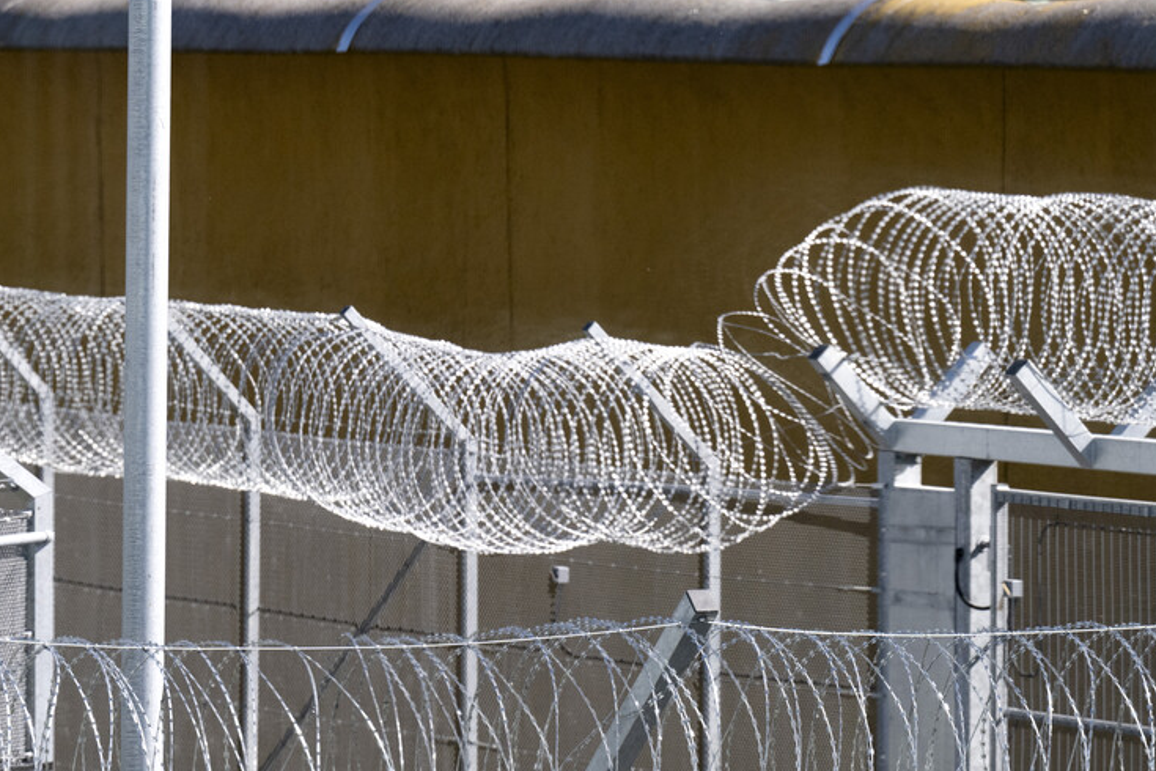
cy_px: 264
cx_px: 763
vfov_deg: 5.1
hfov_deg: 7.6
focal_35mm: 272
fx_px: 8734
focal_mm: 125
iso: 500
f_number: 4
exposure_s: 1/2000
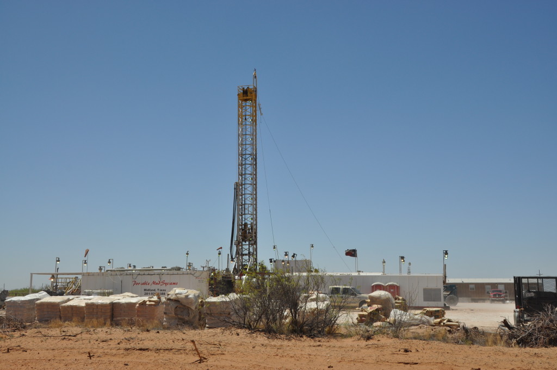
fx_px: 626
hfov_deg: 48.0
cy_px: 185
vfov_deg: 32.9
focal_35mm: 40
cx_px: 278
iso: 200
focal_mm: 27
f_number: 10
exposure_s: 1/400
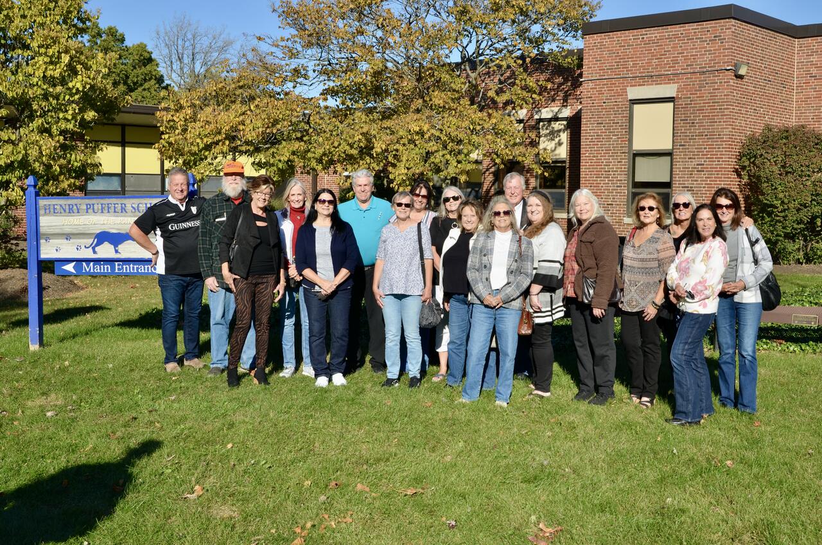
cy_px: 272
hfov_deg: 46.5
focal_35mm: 42
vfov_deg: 31.8
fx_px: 957
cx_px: 411
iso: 100
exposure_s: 1/320
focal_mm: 28
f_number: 9
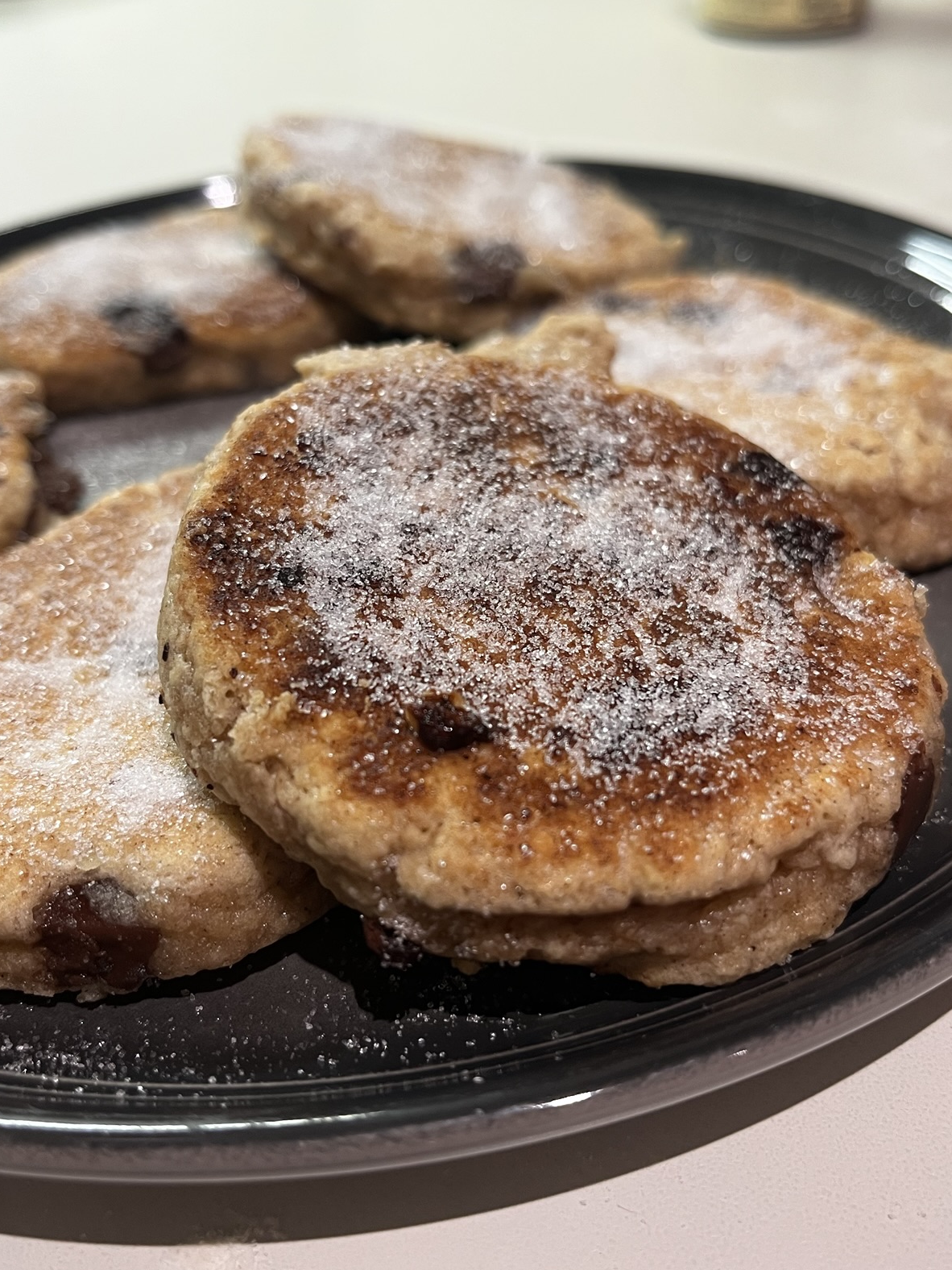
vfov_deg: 55.4
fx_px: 1210
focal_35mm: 33
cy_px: 631
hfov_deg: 42.9
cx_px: 491
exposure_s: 1/50
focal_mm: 5.1
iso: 100
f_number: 1.6
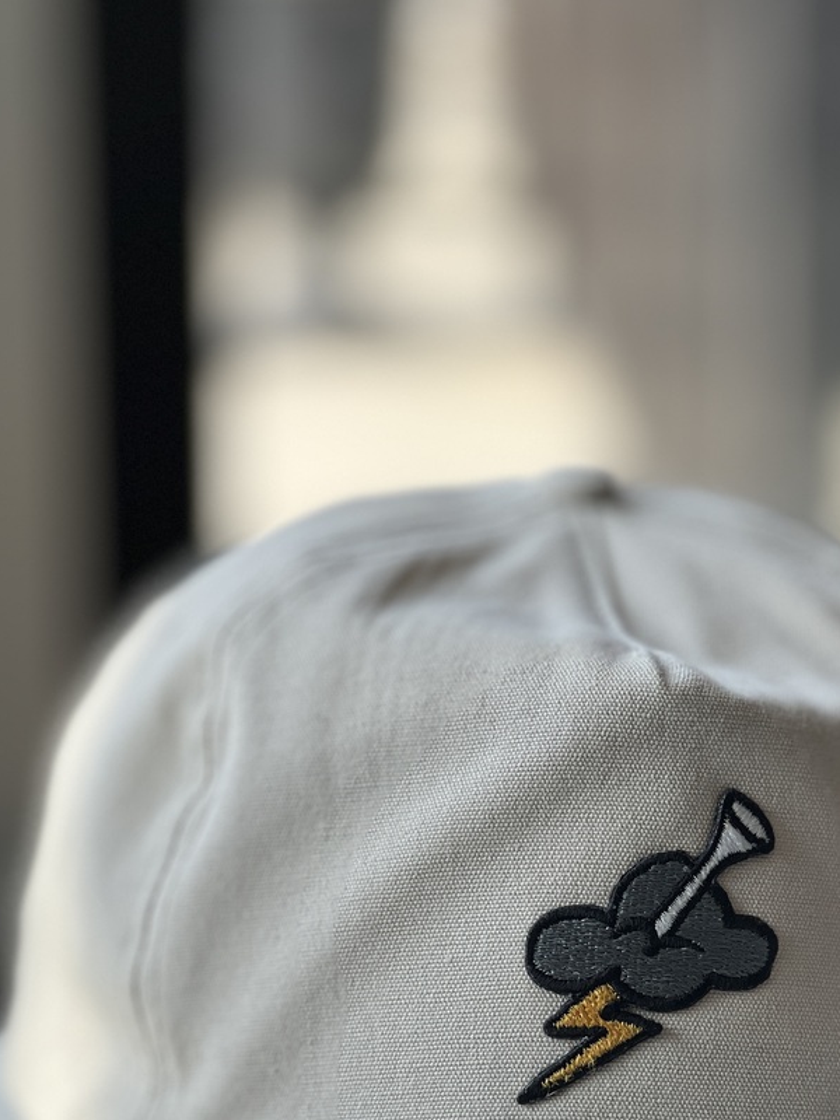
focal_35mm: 129
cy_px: 904
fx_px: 4174
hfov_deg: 11.5
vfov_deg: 15.2
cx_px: 587
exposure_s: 1/121
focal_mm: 9
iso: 25
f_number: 2.8
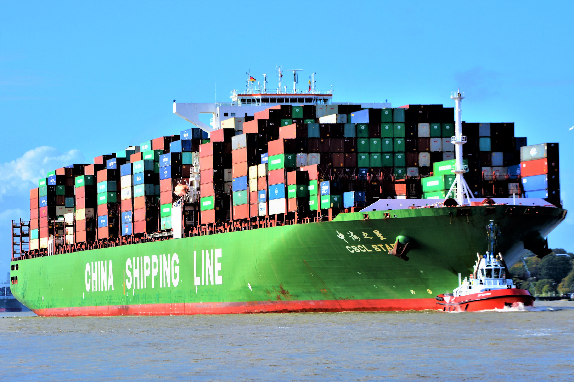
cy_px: 191
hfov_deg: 13.7
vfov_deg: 9.1
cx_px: 287
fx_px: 2391
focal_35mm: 150
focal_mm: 100
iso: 100
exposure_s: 1/320
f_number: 9
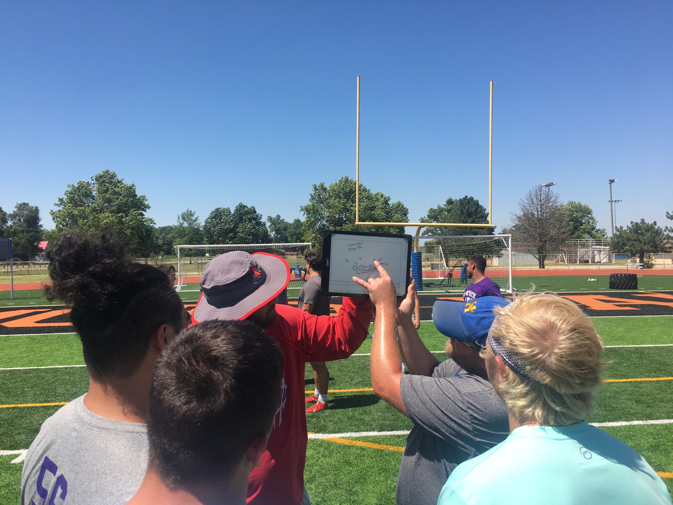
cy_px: 252
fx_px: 564
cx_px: 336
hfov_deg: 61.7
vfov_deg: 48.2
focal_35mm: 29
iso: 25
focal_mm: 4.15
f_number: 2.2
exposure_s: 1/1425
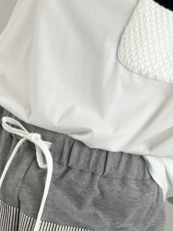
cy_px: 62
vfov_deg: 11.3
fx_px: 1166
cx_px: 124
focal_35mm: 175
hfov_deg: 8.5
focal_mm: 9
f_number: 2.8
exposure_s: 1/120
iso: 200
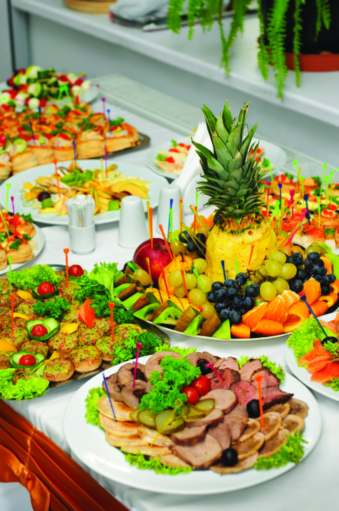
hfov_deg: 18.1
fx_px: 1062
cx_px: 170
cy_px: 256
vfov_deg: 27.0
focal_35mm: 75
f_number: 4
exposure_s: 1/60
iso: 250
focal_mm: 50
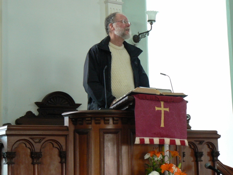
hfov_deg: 24.4
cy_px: 88
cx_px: 116
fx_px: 538
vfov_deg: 18.4
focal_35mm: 80
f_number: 3.2
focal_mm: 13.4
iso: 200
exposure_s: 1/25
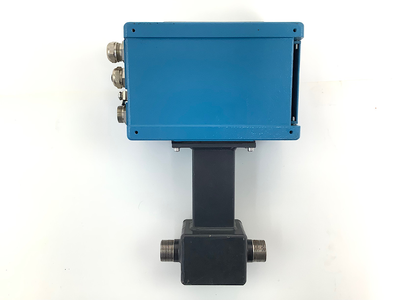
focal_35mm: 31
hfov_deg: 58.3
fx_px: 358
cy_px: 150
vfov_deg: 45.4
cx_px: 200
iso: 50
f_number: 2.4
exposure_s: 1/100
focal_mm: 3.3
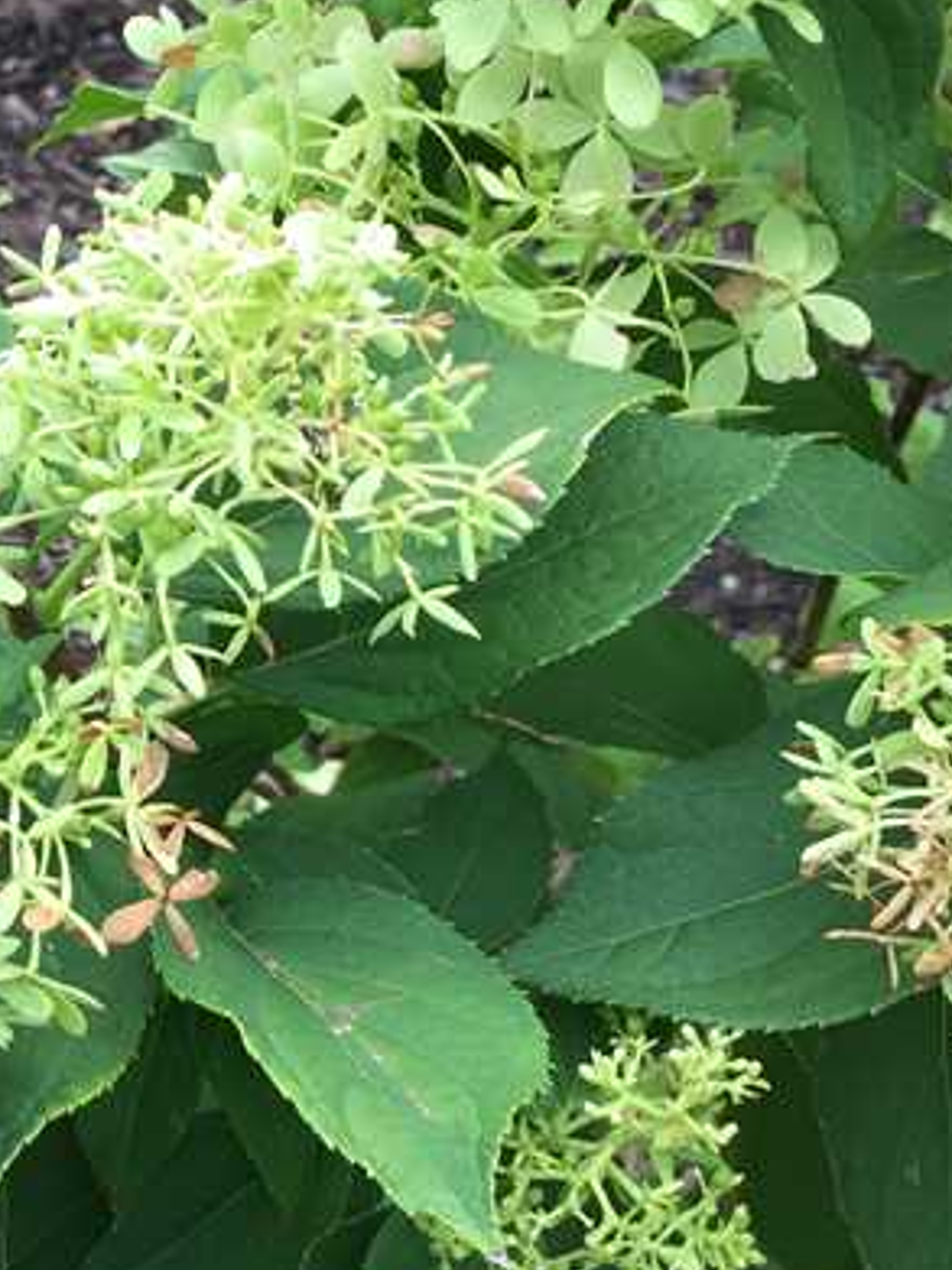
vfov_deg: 25.6
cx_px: -169
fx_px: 2788
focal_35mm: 76
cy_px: 744
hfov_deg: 18.4
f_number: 2.2
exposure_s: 1/120
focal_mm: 4.15
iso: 40
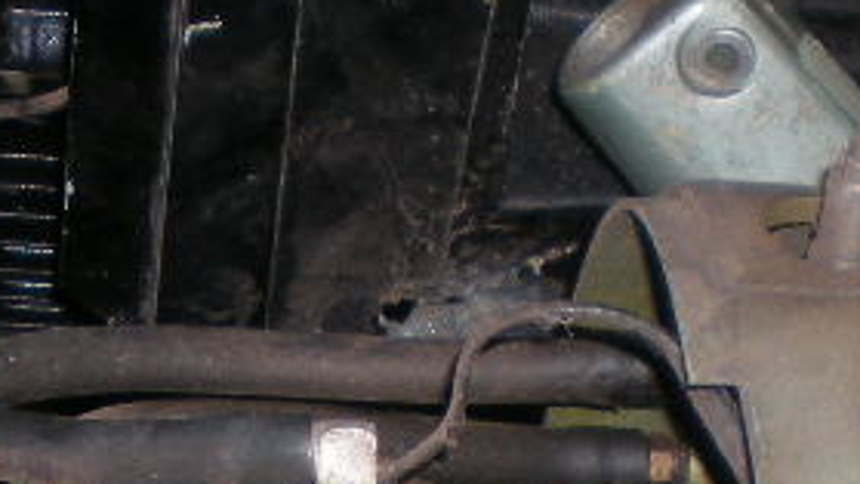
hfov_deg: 14.0
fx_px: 3467
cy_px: 802
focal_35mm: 152
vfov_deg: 7.8
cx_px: 108
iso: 64
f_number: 3.1
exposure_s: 1/60
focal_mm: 6.3
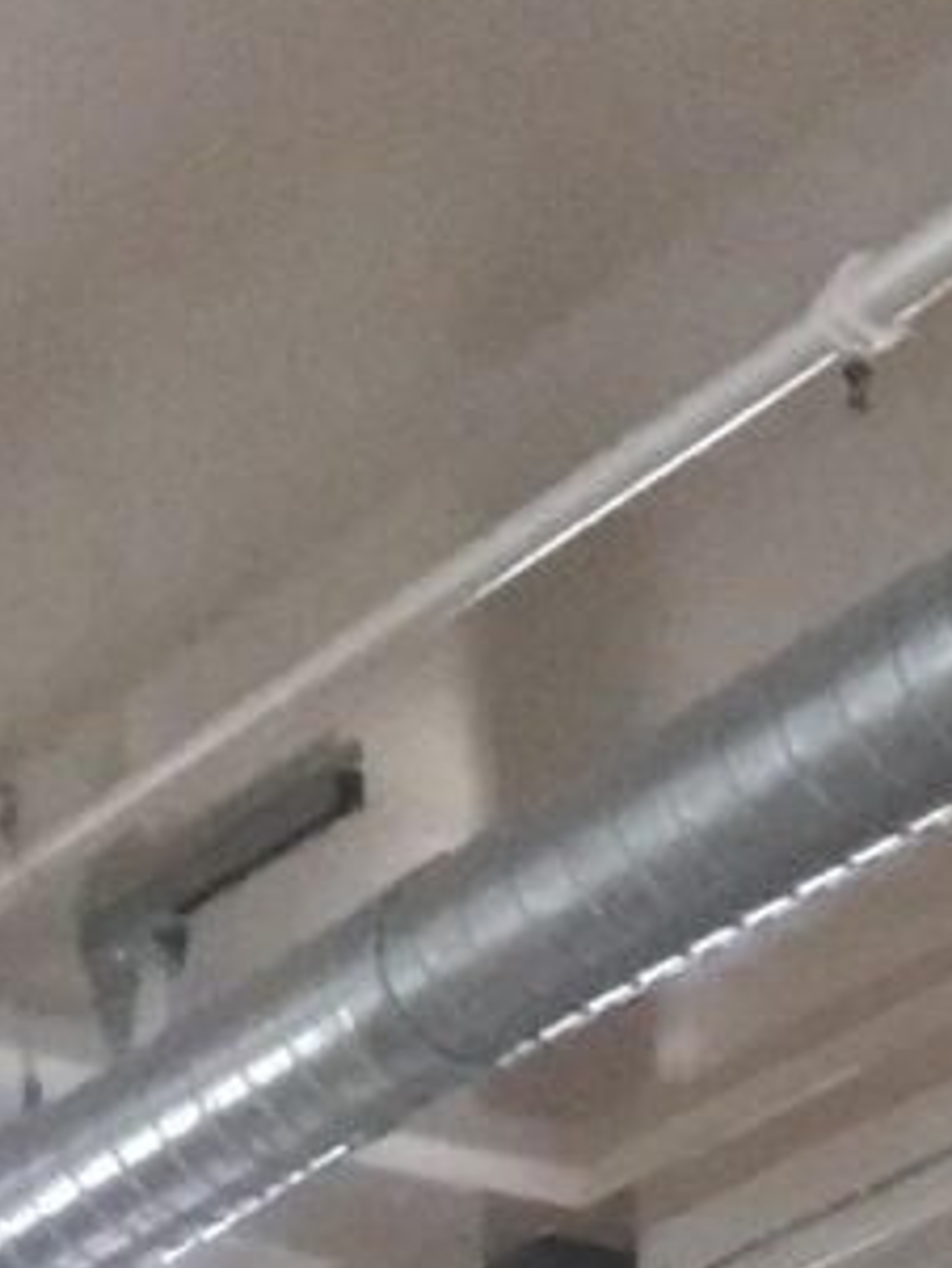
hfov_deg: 7.1
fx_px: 7219
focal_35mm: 197
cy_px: 4149
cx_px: 2275
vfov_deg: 8.1
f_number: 2.2
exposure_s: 1/24
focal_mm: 4.15
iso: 250
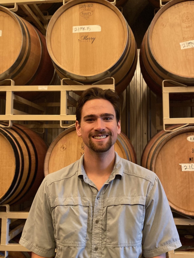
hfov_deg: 53.1
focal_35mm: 26
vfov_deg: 67.3
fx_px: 194
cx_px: 97
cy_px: 129
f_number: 1.8
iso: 500
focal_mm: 4.25
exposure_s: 1/30
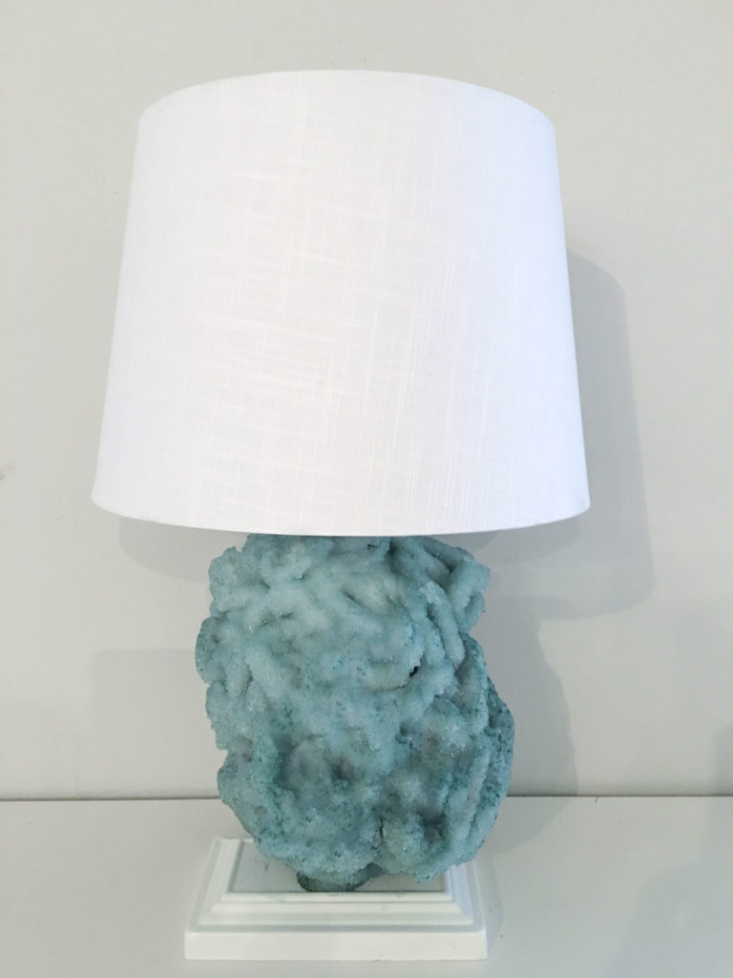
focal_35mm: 29
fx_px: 819
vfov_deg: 61.7
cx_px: 366
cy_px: 489
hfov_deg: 48.2
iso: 100
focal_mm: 4.15
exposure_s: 1/4
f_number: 2.2
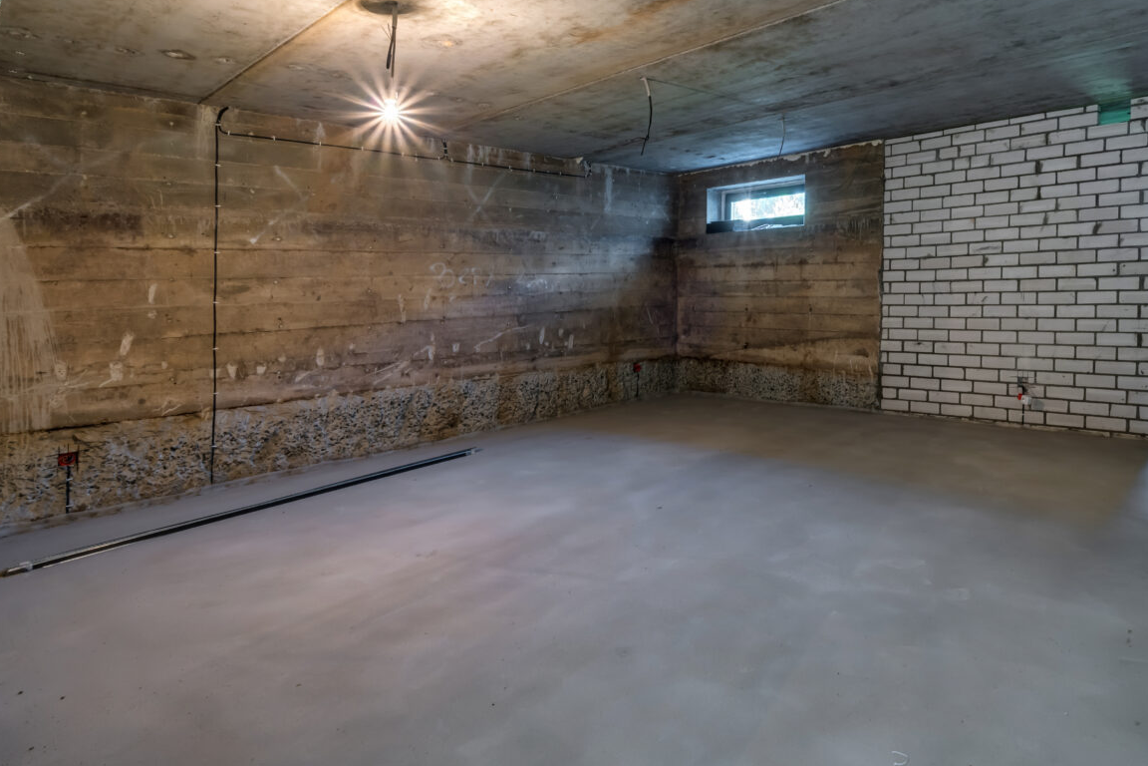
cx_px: 704
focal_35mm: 20
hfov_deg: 82.7
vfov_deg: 61.6
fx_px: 638
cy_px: 320
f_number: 11
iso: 200
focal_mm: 10
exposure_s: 2.5
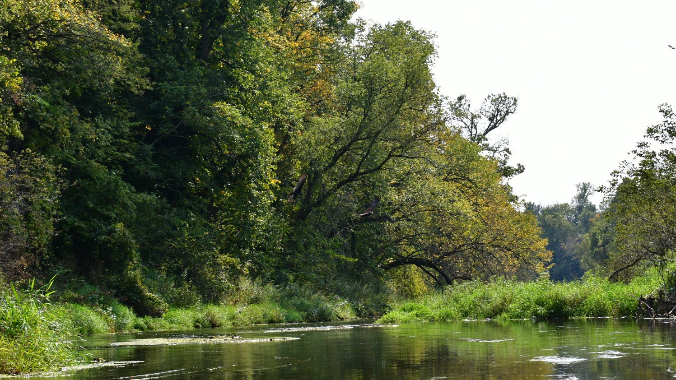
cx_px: 365
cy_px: 217
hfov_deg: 31.0
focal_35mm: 68
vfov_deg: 17.7
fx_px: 1219
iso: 200
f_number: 10
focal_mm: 40
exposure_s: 1/320
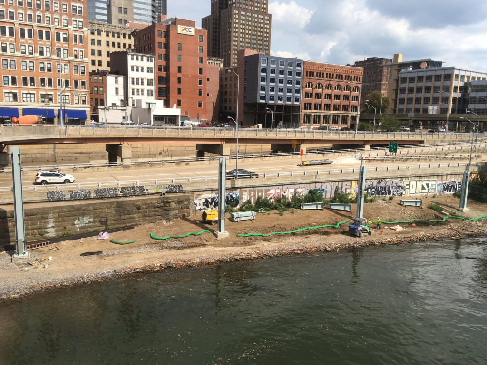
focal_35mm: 29
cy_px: 182
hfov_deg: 61.7
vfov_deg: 48.2
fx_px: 408
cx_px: 244
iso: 25
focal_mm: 4.15
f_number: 2.2
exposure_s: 1/1508
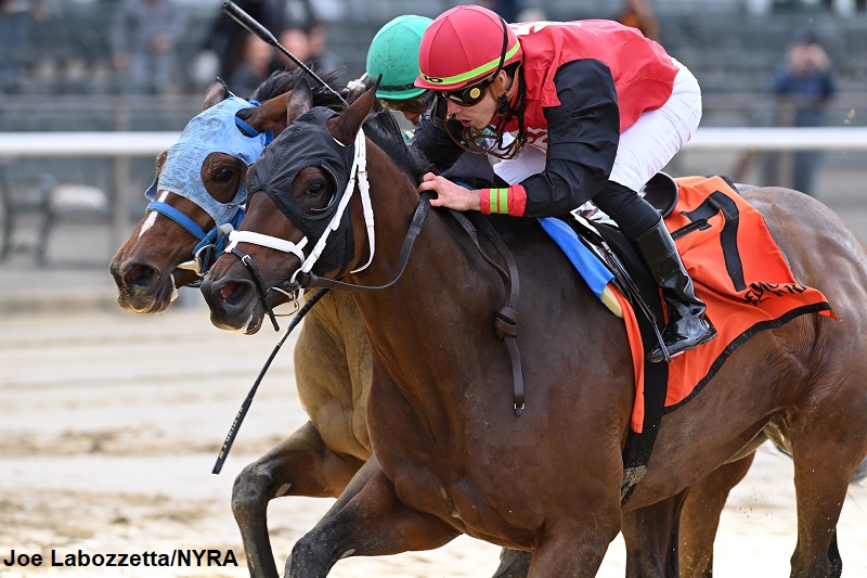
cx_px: 434
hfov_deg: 6.9
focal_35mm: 300
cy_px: 289
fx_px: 7223
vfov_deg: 4.6
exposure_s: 1/1250
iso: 2000
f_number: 5.6
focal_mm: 300
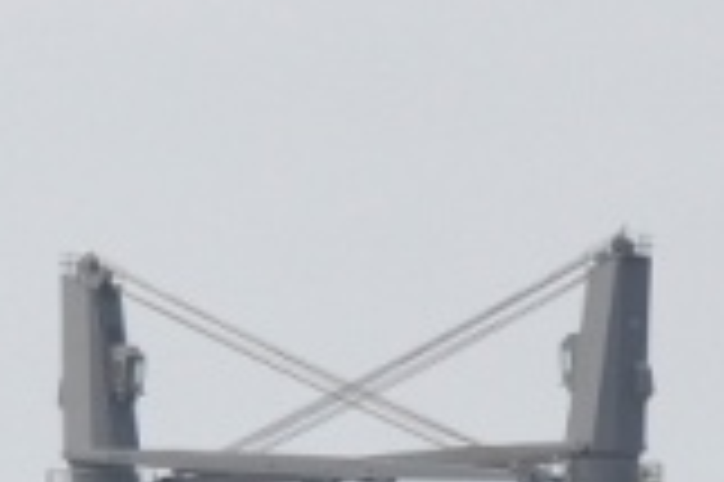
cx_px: -157
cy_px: 534
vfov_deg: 3.7
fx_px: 7494
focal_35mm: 373
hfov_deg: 5.5
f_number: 11
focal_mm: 50
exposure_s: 1/500
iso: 200
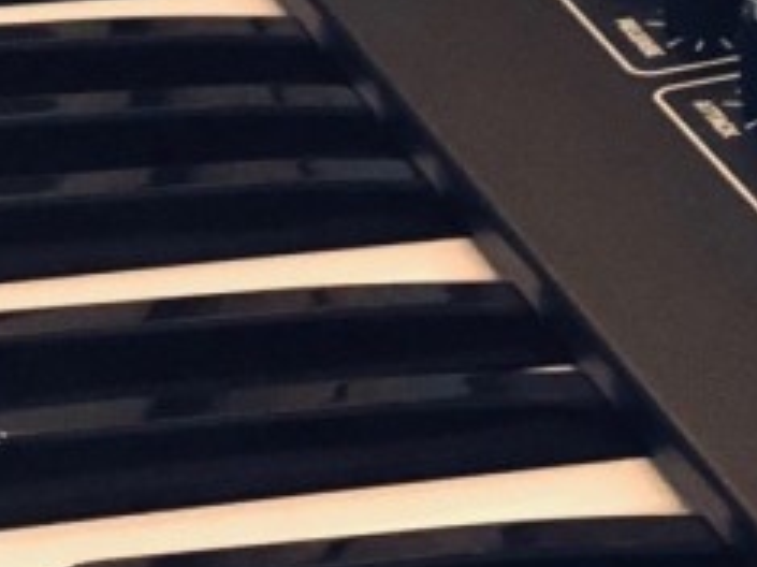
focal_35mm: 266
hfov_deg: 7.4
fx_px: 5814
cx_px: 941
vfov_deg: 5.6
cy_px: 203
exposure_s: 1/8
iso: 200
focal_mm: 6
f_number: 2.4
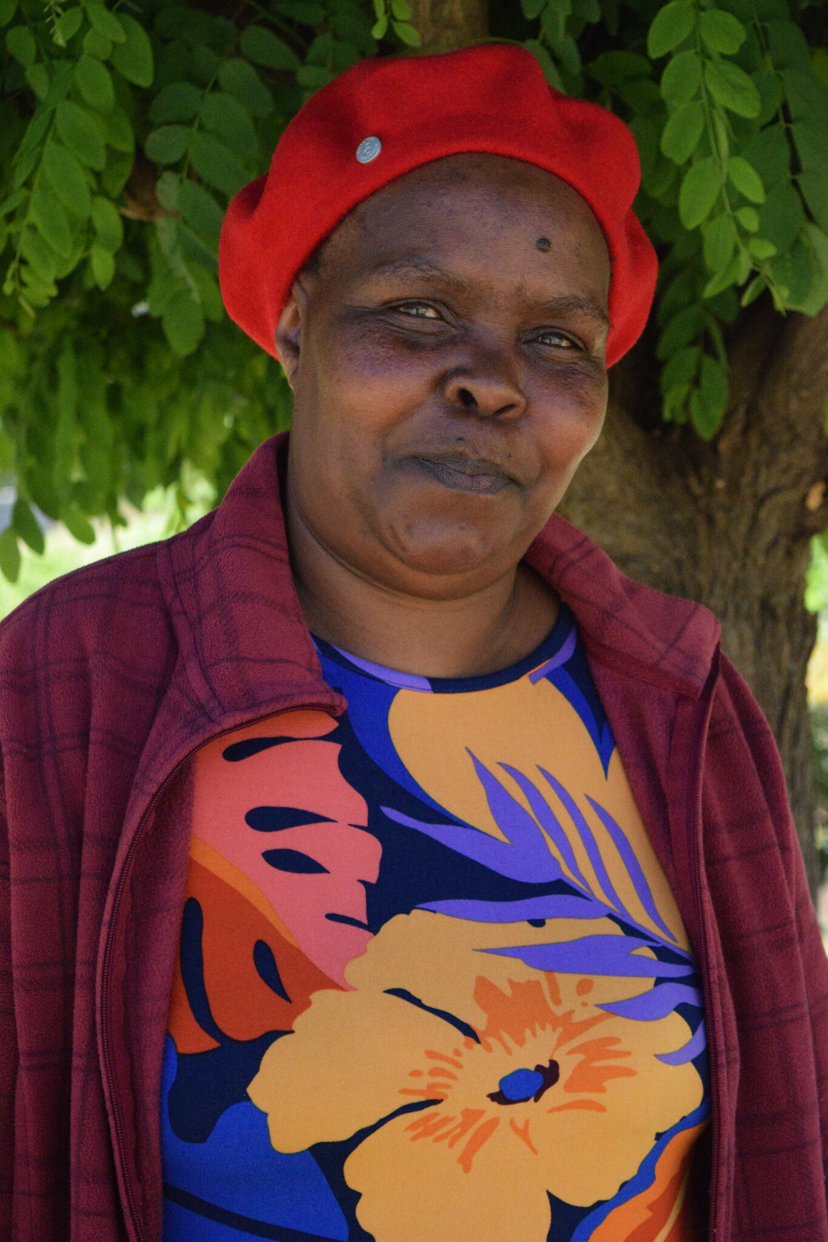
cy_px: 621
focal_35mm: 82
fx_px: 2847
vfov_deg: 24.6
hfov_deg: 16.6
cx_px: 414
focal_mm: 55
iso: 6400
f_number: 5.6
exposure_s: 1/4000
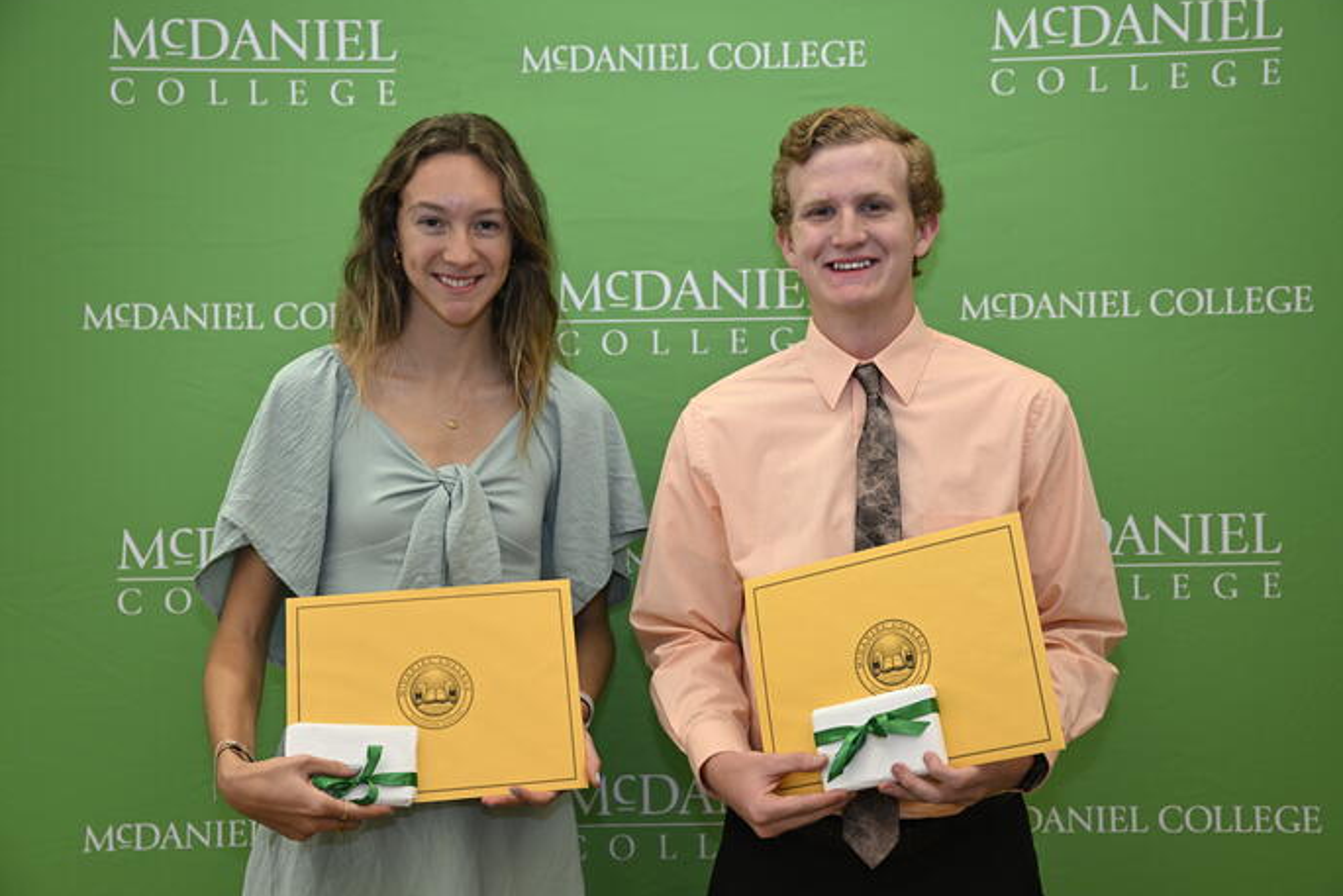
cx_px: 684
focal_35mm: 46
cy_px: 446
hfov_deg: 42.7
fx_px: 1716
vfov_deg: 29.3
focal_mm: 45
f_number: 4
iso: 2000
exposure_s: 1/200
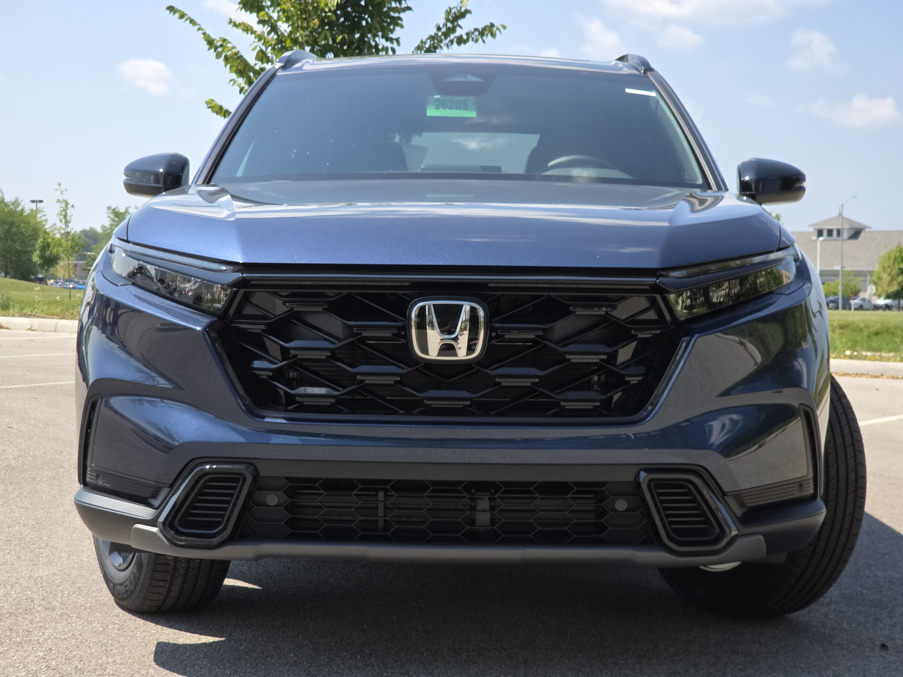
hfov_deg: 28.2
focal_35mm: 69
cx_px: 452
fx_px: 1800
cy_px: 338
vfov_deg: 21.3
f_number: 2.4
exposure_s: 1/1170
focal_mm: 7.9
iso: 50
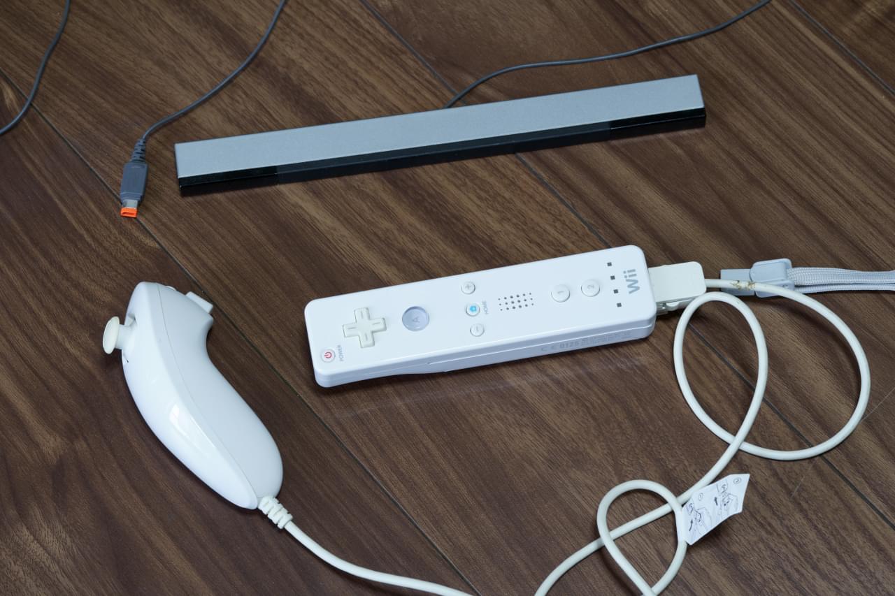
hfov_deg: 22.6
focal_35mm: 90
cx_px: 448
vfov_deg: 15.2
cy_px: 298
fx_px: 2237
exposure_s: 1/3.33
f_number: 8
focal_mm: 60
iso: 100
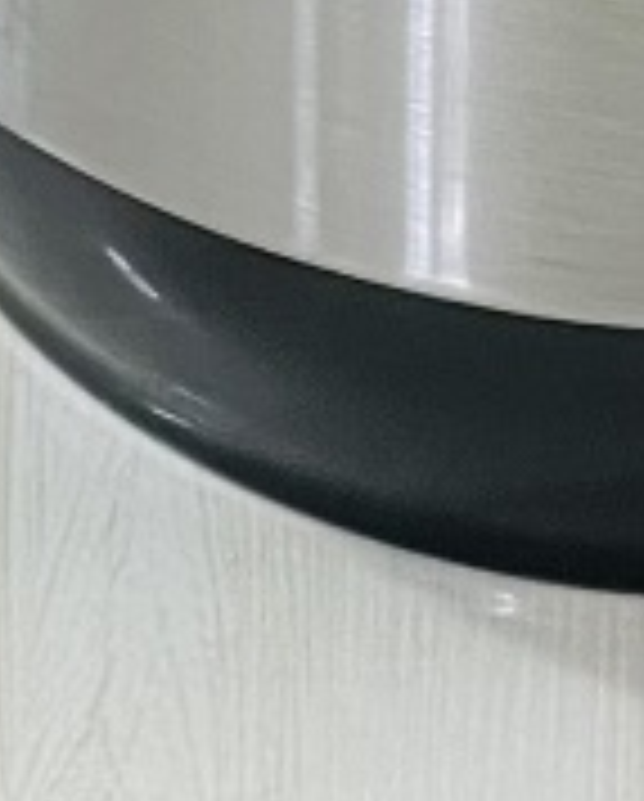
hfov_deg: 3.1
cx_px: 851
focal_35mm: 505
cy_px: -1858
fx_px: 12001
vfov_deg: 3.7
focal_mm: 7.5
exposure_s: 1/100
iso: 125
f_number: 2.2
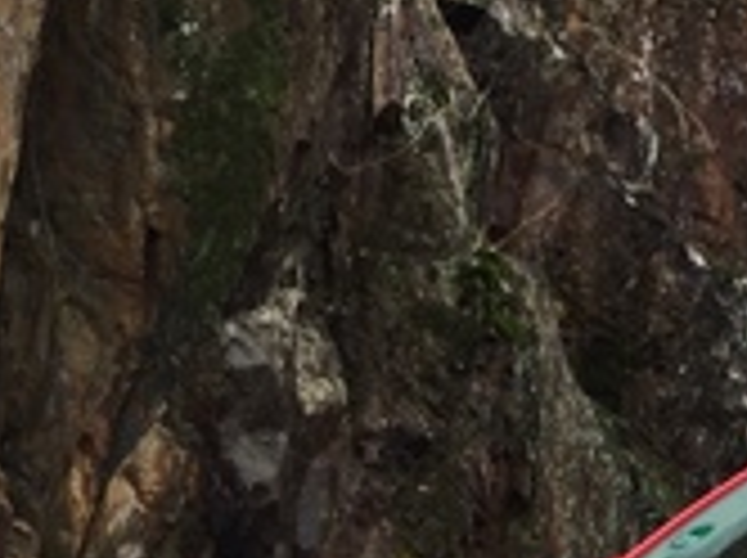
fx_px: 2413
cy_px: 752
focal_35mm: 112
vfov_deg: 12.7
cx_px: 878
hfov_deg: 16.9
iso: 32
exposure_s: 1/125
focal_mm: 4.15
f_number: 2.2
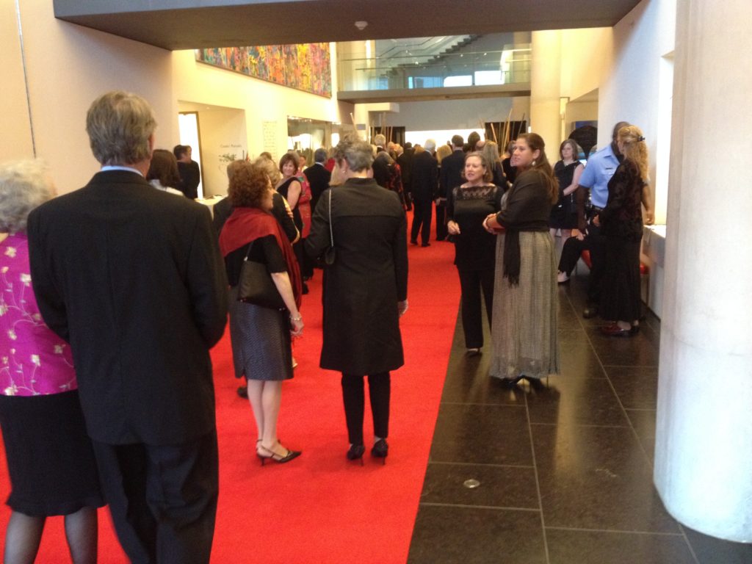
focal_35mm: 35
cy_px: 282
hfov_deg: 52.6
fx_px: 760
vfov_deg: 40.7
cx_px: 376
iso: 320
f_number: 2.4
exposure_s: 1/20
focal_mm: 4.28
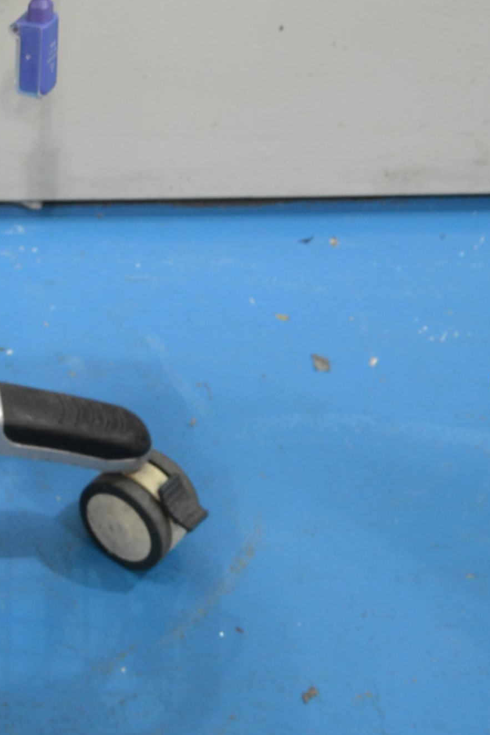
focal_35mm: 125
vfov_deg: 15.3
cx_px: -292
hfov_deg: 10.5
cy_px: -322
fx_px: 2551
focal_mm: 24
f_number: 4
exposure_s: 1/20
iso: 400
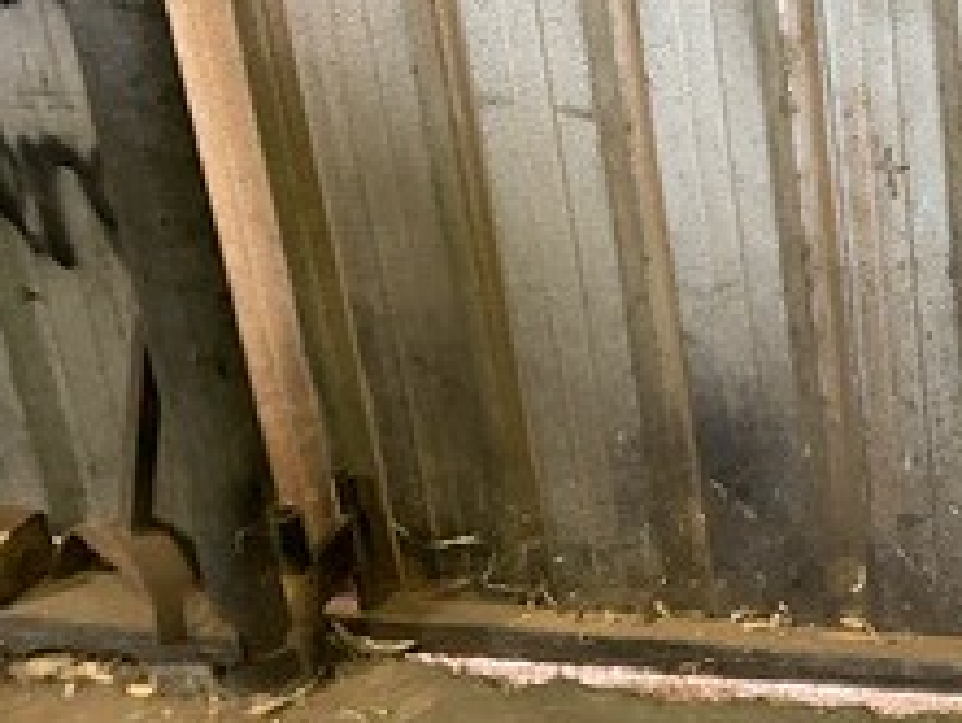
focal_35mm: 84
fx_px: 2336
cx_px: 1371
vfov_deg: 17.6
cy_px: 318
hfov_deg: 20.5
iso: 125
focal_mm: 3
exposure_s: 1/50
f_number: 1.8
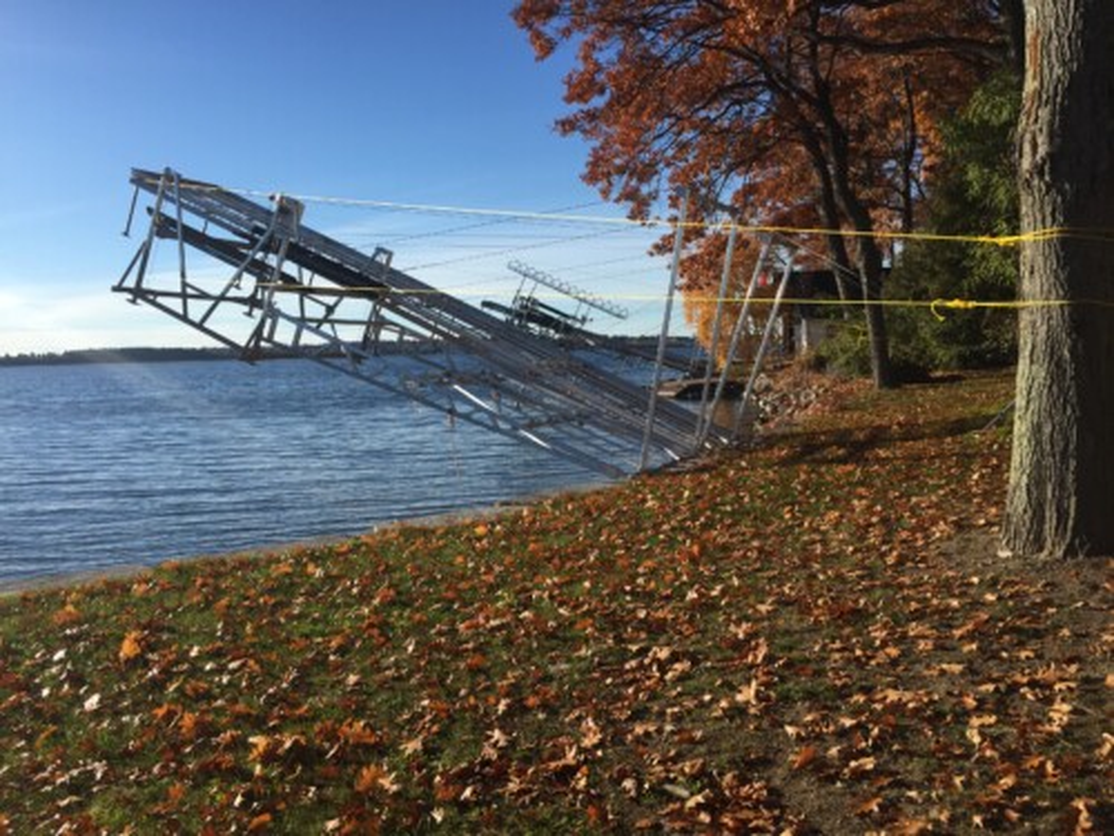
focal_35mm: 29
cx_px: 557
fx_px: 933
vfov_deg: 48.2
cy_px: 418
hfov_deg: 61.7
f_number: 2.2
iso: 32
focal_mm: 4.15
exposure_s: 1/1883
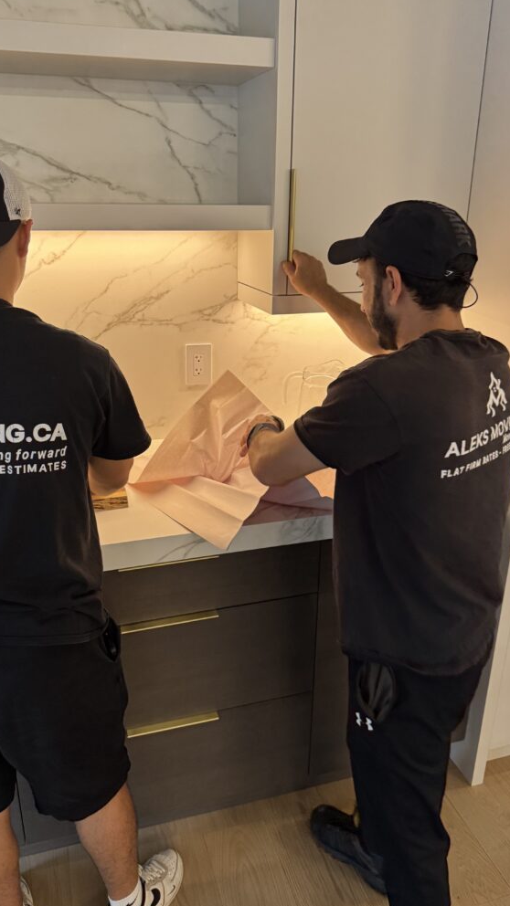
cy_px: 445
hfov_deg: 42.9
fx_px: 649
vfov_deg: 69.9
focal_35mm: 27
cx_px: 237
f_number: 1.78
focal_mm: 6.76
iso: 320
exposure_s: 1/60
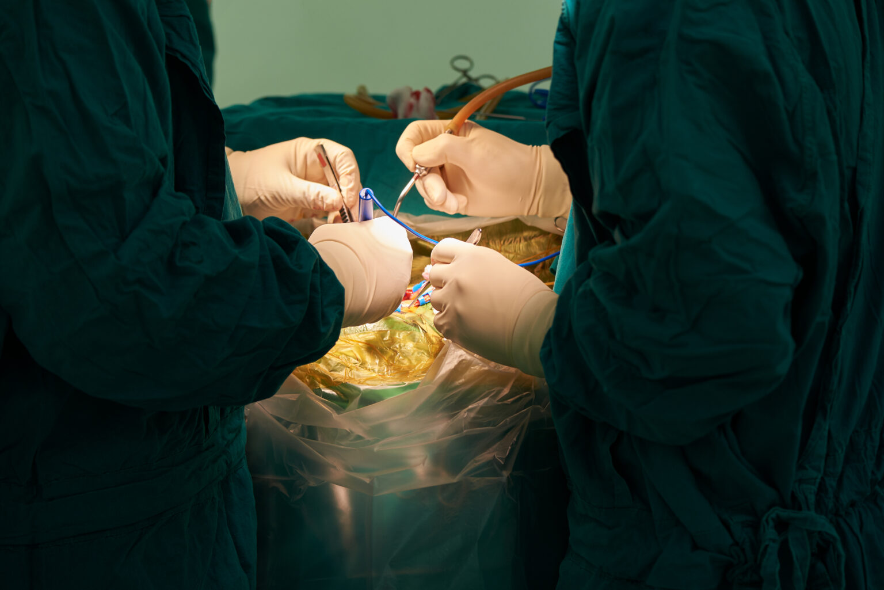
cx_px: 442
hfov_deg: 19.5
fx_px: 2579
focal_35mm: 105
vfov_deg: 13.0
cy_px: 295
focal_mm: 105
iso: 400
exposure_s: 1/125
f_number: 6.3
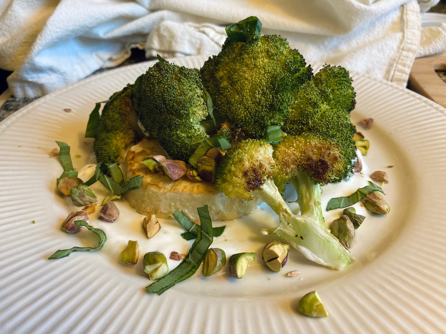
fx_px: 361
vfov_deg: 49.7
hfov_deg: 63.4
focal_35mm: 28
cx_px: 223
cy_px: 167
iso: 200
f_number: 1.8
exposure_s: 1/60
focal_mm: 3.99
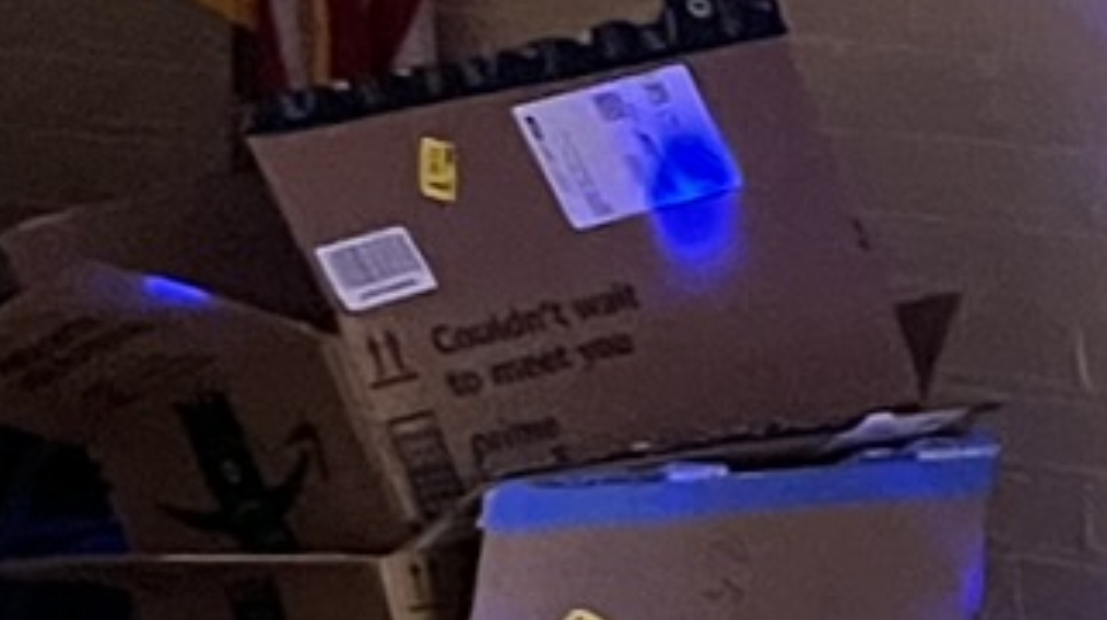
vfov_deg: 6.6
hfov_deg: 10.3
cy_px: 1009
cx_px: 2680
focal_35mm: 181
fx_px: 5309
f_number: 1.5
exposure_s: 1/30
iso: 640
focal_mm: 5.7
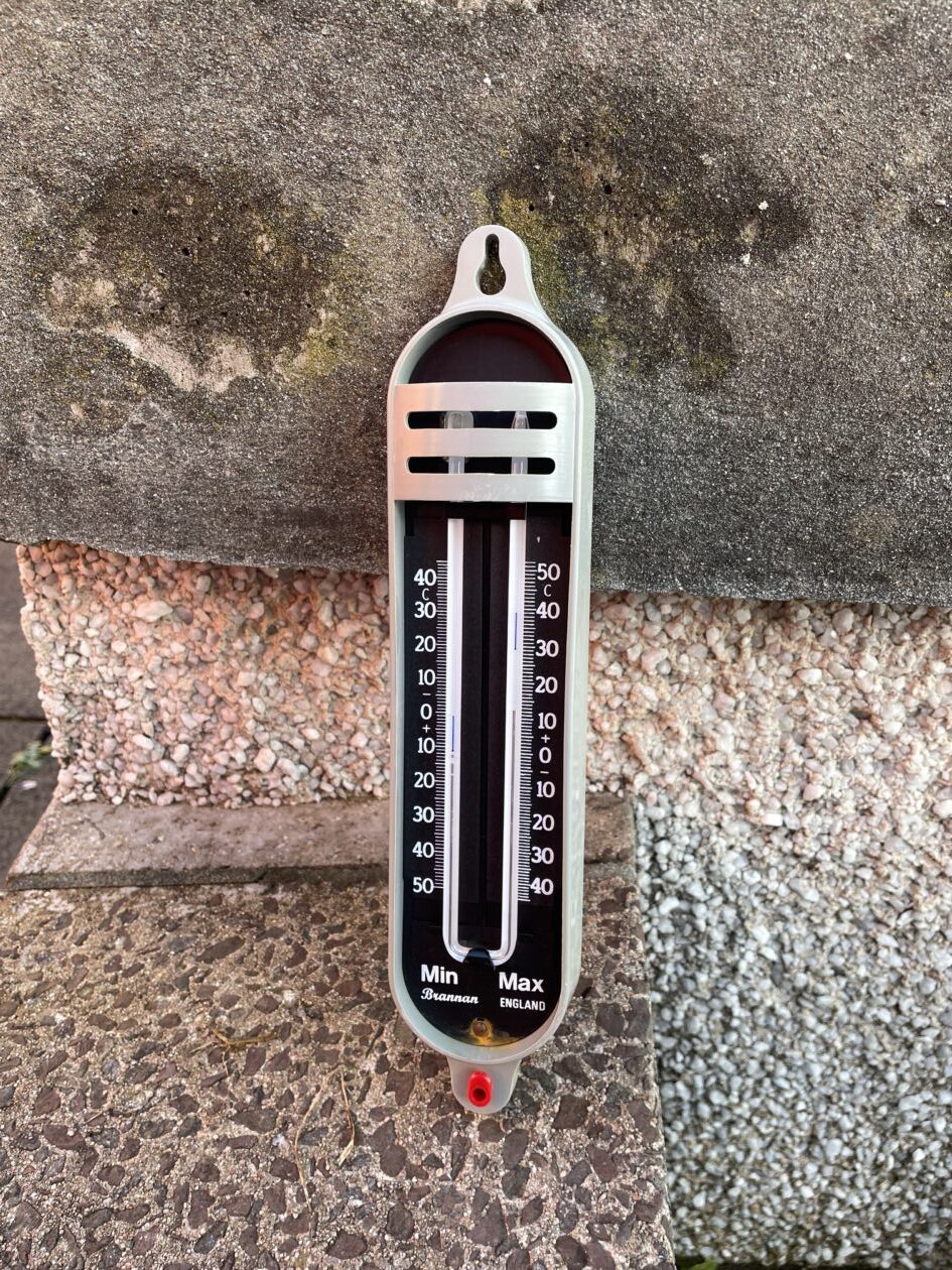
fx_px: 953
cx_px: 476
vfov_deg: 67.3
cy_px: 635
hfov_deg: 53.1
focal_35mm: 26
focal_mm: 4.2
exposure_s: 1/136
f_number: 1.6
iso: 32
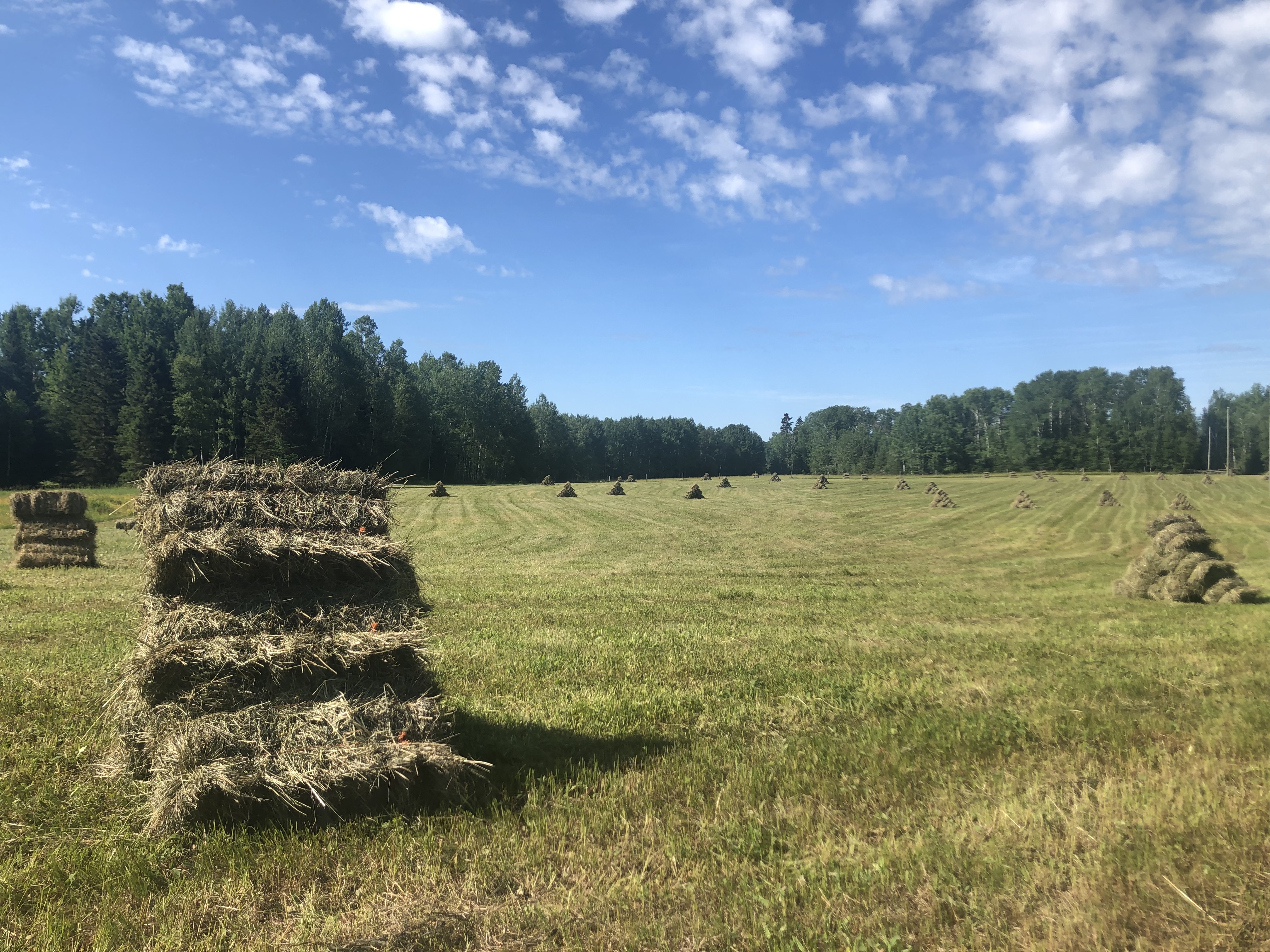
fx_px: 1027
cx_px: 635
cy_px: 476
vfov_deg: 49.7
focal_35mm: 28
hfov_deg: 63.4
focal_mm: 3.99
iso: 20
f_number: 1.8
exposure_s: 1/941
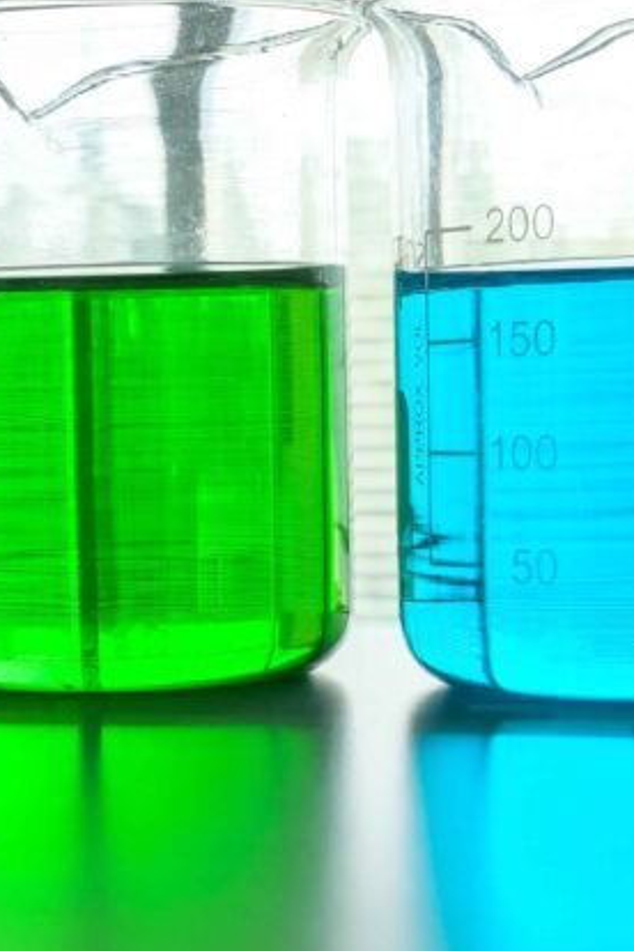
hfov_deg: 13.6
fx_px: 2615
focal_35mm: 99
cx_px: 7
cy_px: 552
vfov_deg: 20.6
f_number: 8
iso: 800
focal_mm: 26.9
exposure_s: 1/200
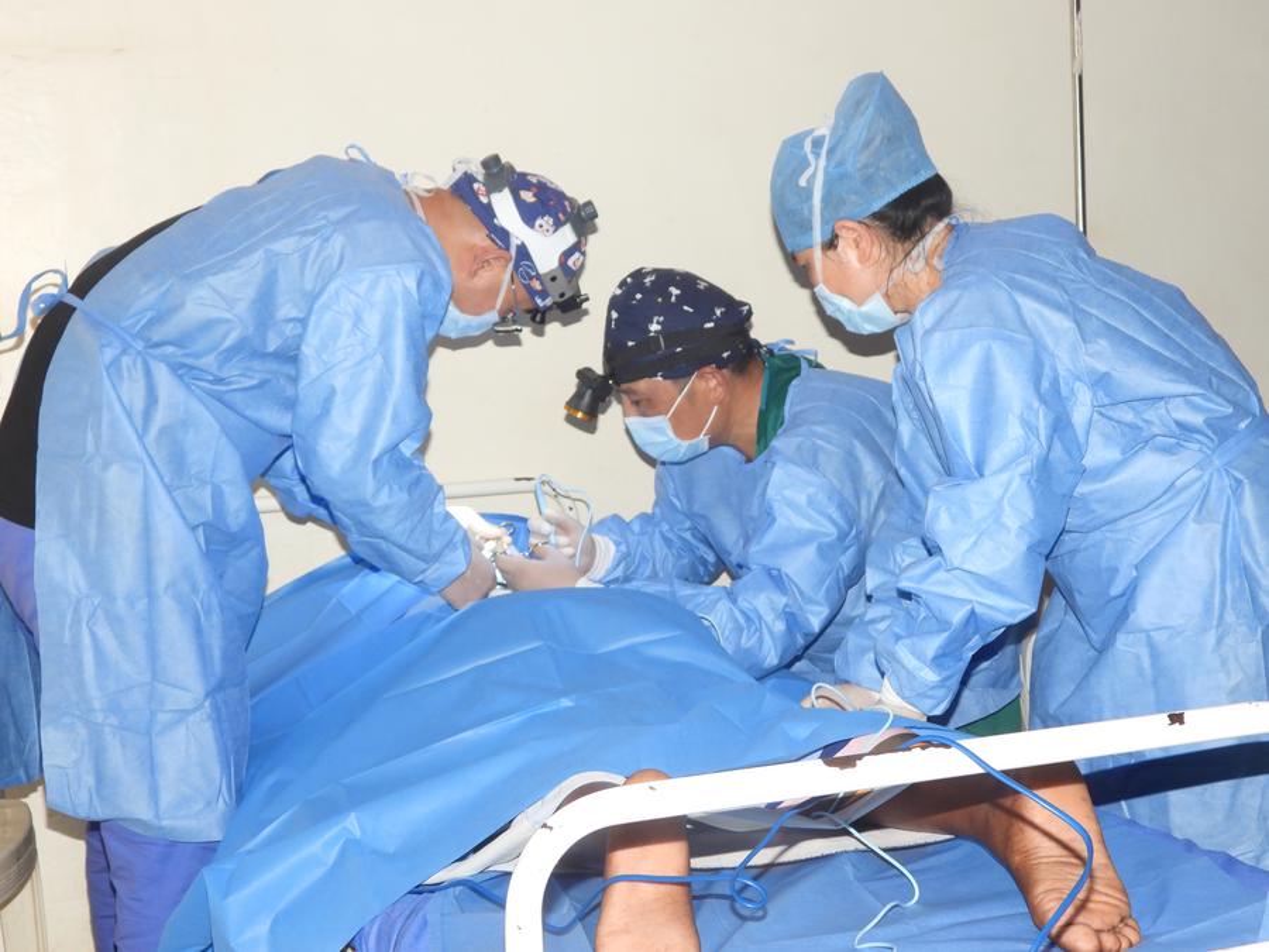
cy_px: 476
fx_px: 2016
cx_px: 634
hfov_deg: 34.9
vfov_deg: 26.6
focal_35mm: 55
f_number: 3.5
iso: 200
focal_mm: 9.8
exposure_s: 1/30
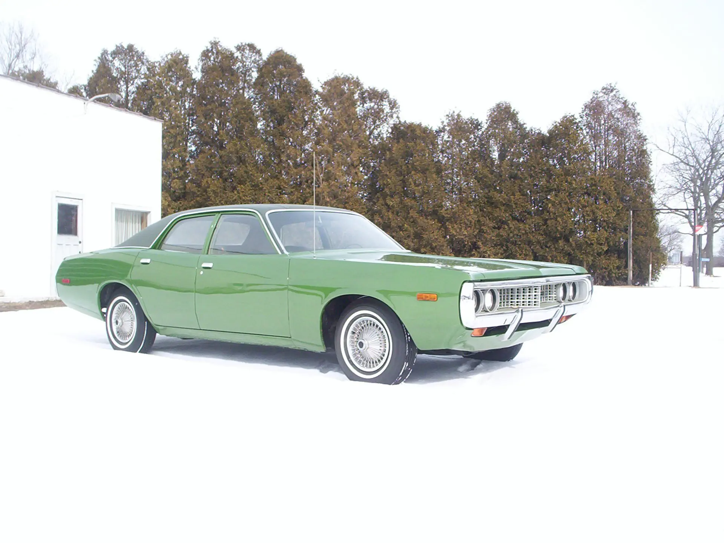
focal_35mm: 38
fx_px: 795
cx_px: 362
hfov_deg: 49.0
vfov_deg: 37.7
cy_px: 272
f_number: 4.5
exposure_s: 1/490
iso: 100
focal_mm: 4.99
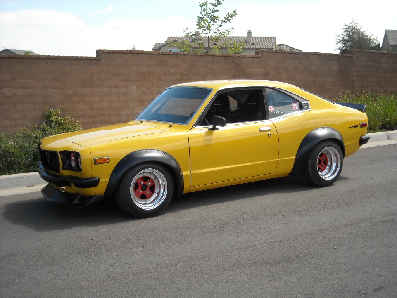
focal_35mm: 49
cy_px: 149
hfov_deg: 38.9
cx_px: 198
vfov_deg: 29.7
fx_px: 562
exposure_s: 1/458
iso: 64
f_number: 3.2
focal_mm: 7.92
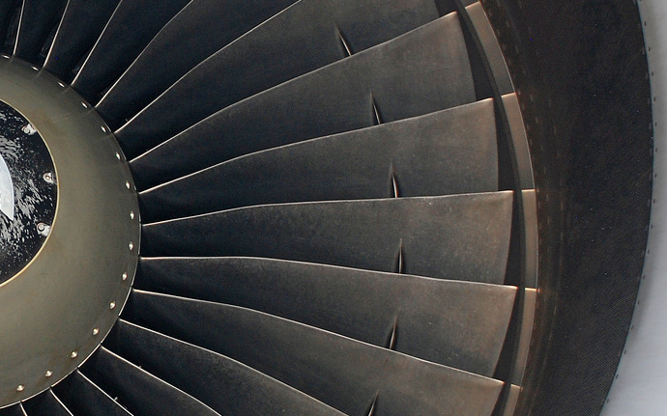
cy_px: 211
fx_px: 2275
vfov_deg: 10.5
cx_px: -58
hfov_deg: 16.2
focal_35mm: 125
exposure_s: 1/60
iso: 250
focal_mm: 35
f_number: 4.5
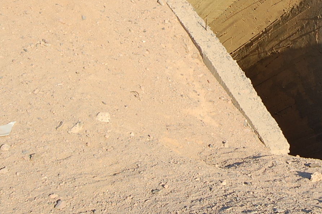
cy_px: -1
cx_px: 326
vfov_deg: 17.5
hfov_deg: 25.3
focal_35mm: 76
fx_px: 679
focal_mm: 20
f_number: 8
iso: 200
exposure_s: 1/250
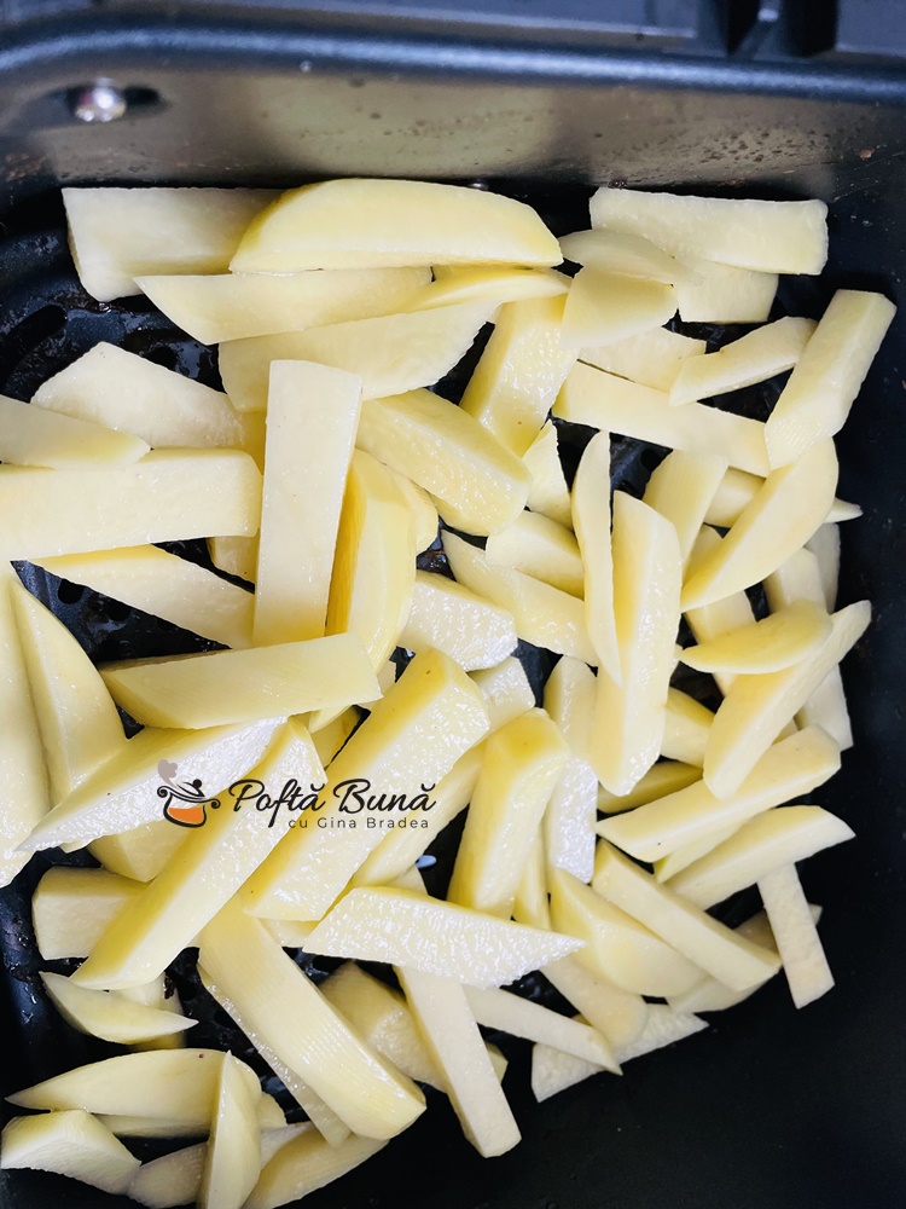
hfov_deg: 53.1
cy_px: 604
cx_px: 453
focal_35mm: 26
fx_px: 907
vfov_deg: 67.3
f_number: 1.6
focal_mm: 4.2
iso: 100
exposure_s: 1/100
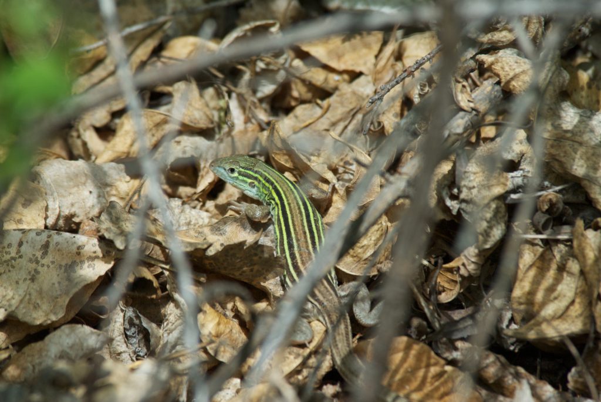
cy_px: 201
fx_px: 7770
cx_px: 300
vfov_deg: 3.0
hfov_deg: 4.4
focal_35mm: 465
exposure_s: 1/1000
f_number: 7.1
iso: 400
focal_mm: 310
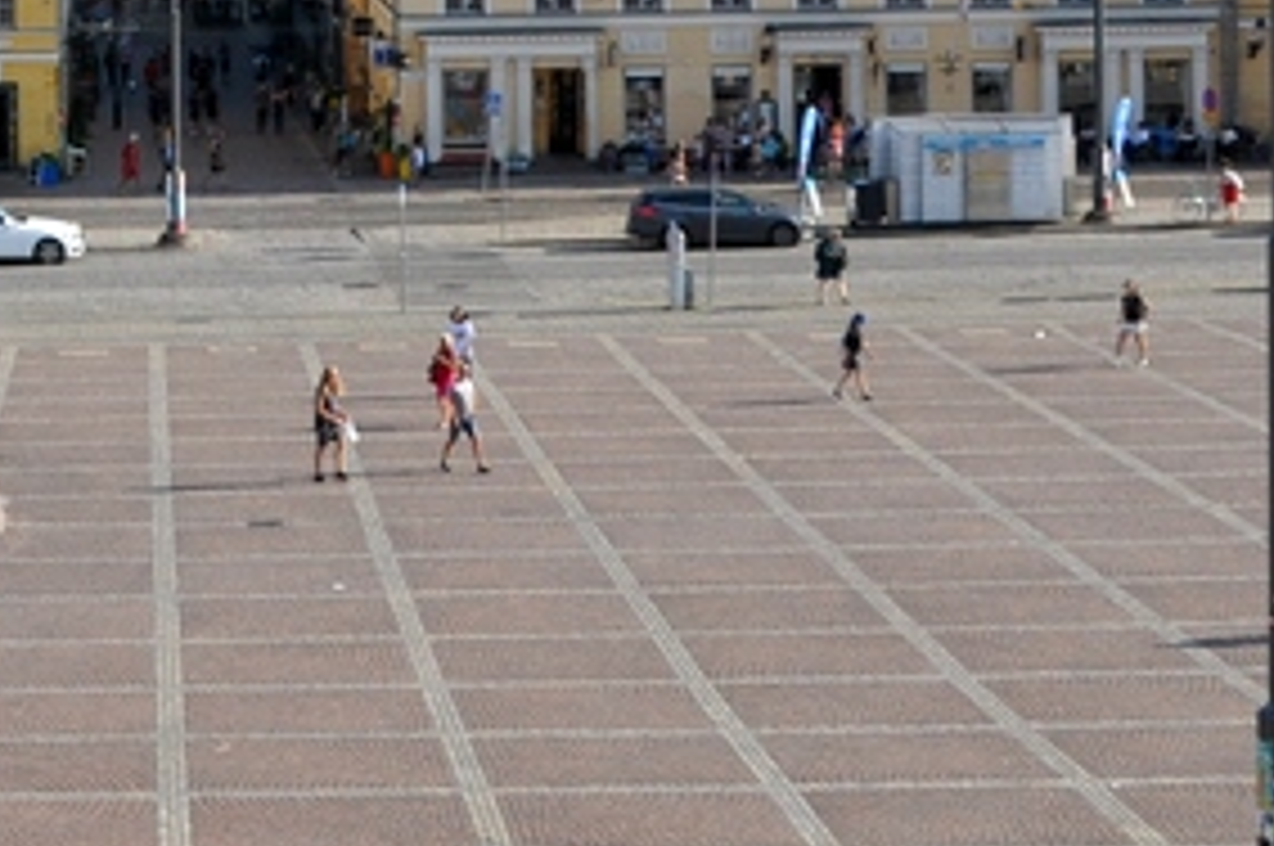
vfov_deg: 12.1
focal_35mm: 108
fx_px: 3822
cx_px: -176
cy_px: -376
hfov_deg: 18.1
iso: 200
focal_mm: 17
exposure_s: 1/320
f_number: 9
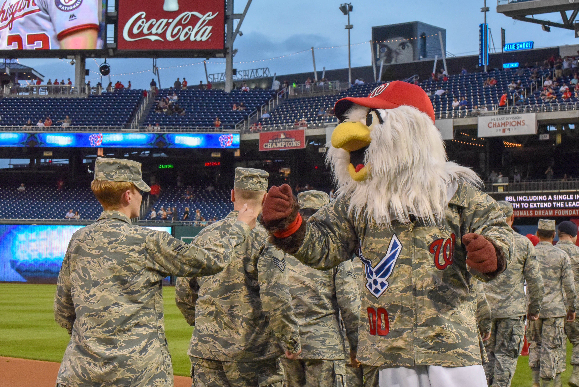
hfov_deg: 26.6
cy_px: 206
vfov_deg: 18.0
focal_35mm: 76
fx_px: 1223
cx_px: 284
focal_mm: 70
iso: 8000
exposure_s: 1/500
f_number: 11
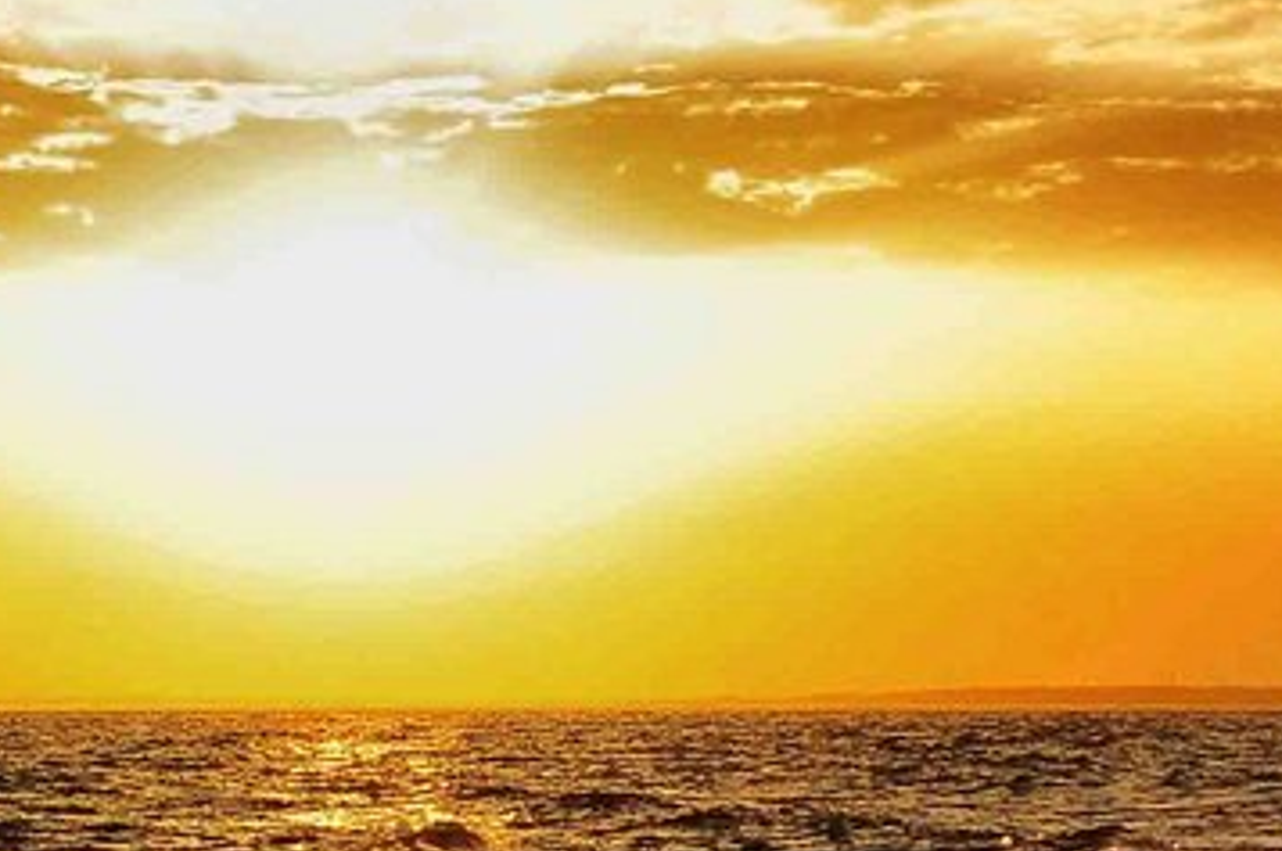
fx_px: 5832
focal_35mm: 164
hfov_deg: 12.0
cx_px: -636
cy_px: 1002
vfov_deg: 8.3
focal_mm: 24
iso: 200
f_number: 13
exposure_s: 1/125
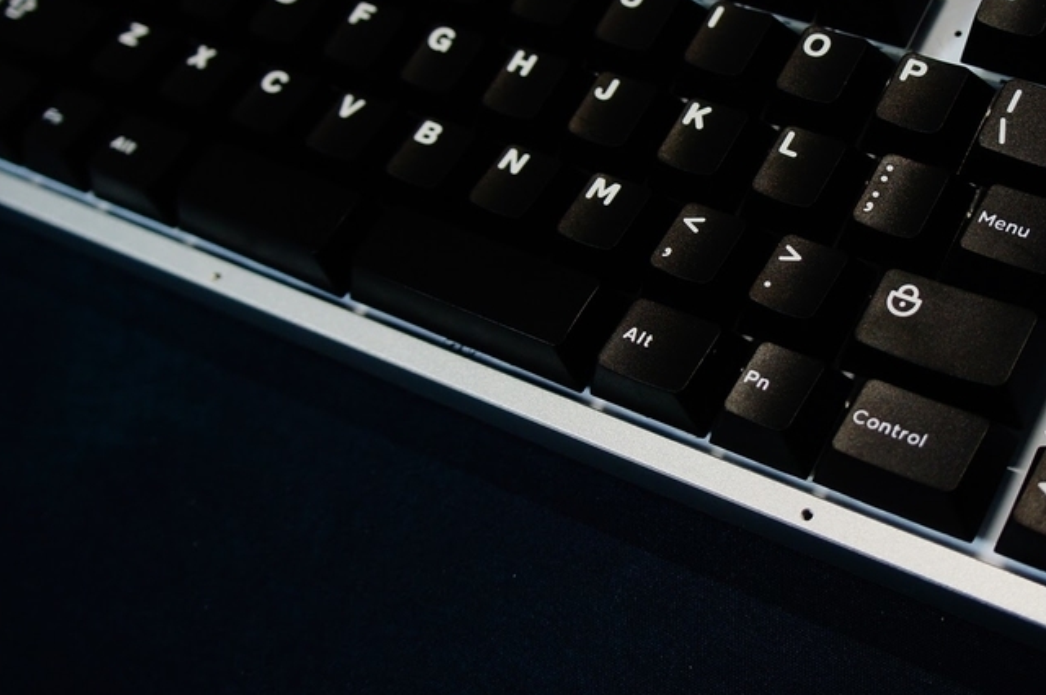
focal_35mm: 59
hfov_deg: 33.5
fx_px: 1711
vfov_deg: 22.9
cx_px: 746
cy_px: 263
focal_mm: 21
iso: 250
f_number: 4
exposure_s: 1/40
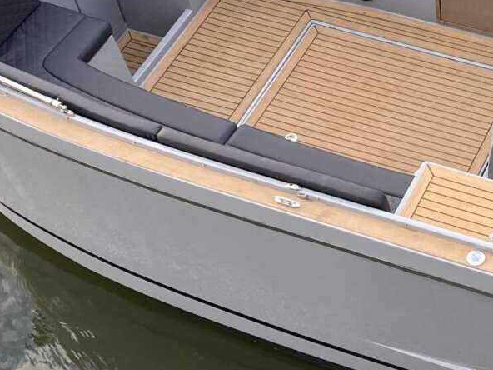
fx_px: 1282
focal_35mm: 90
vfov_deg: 16.3
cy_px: 82
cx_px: 591
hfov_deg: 20.4
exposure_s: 1/136
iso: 32
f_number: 1.8
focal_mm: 4.25
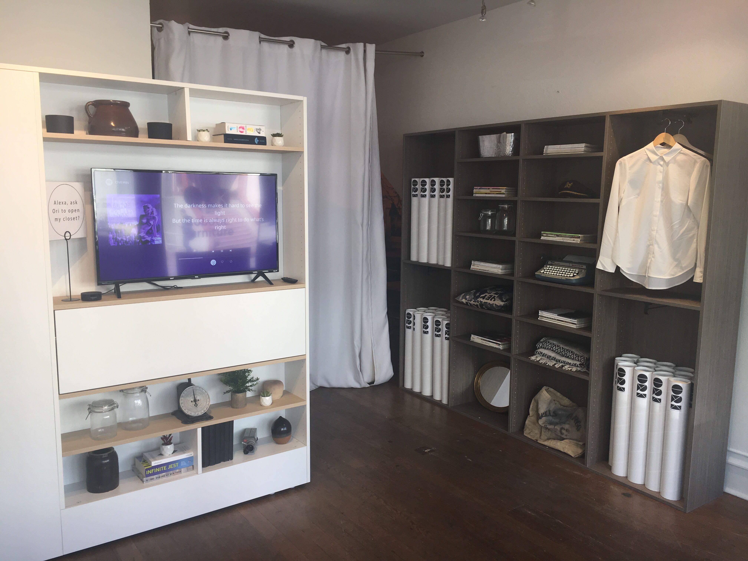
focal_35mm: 29
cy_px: 280
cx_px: 374
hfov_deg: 61.7
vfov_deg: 48.2
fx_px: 627
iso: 25
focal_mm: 4.15
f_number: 2.2
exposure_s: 1/60
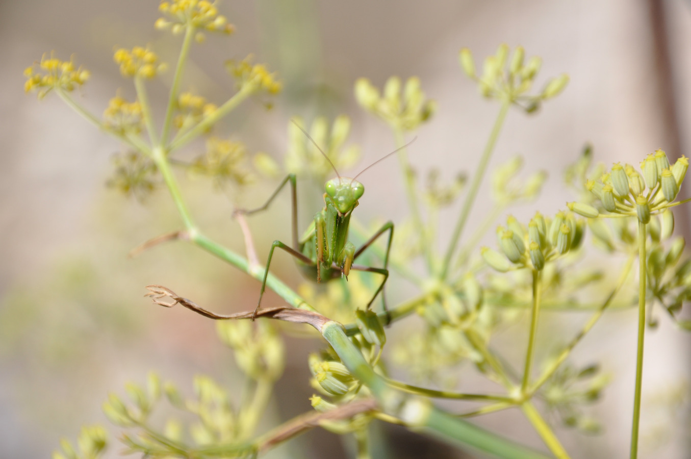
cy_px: 230
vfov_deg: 8.7
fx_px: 3019
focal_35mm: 158
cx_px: 346
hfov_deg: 13.1
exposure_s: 1/800
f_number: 7.1
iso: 200
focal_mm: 105
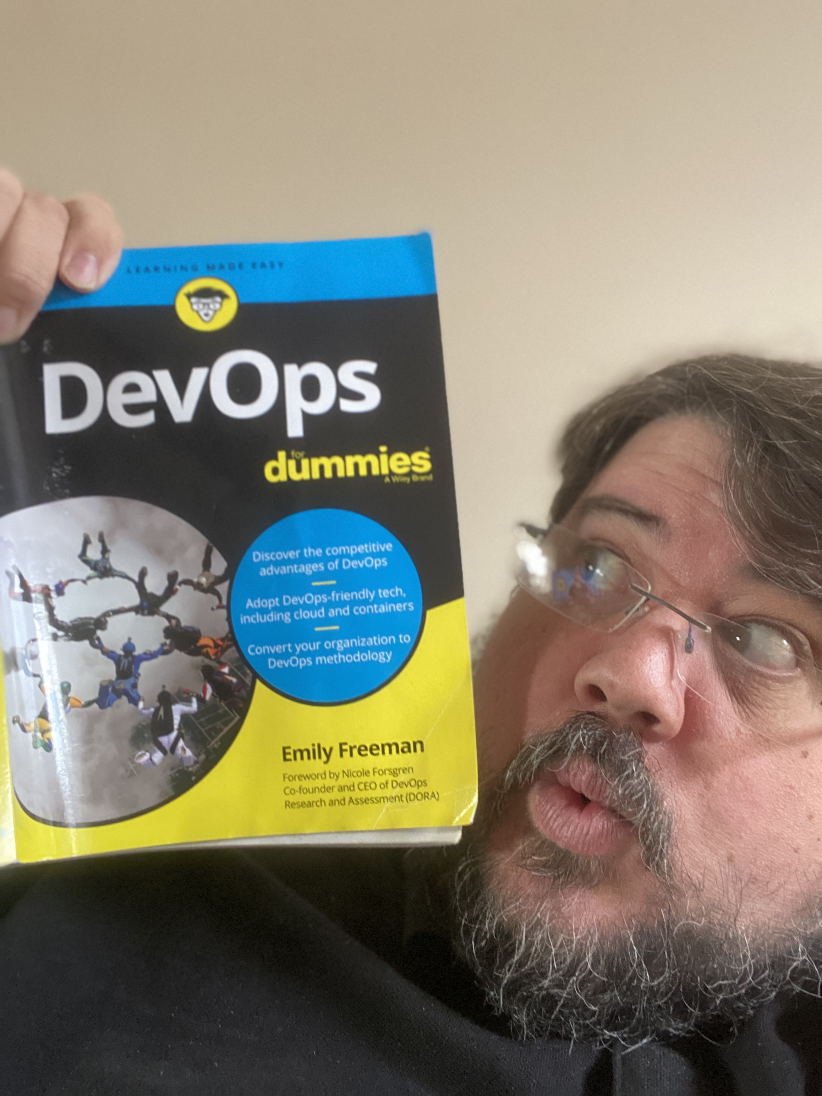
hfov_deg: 46.8
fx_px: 950
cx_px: 411
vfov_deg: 60.0
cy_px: 548
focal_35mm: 30
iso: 400
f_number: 2.2
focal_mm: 2.71
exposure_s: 1/60
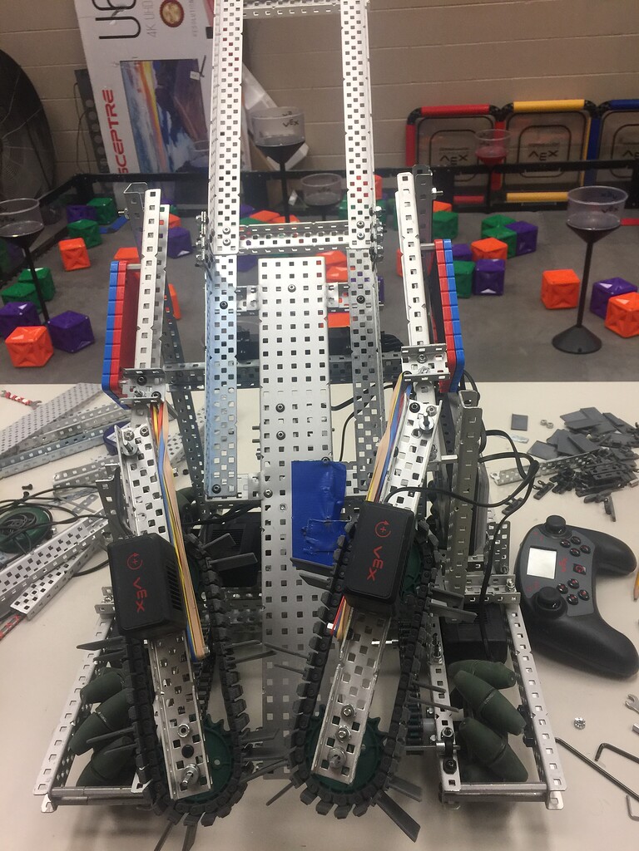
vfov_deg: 61.7
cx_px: 320
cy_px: 426
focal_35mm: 29
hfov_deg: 48.2
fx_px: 714
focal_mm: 4.15
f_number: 2.2
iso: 32
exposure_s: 1/40
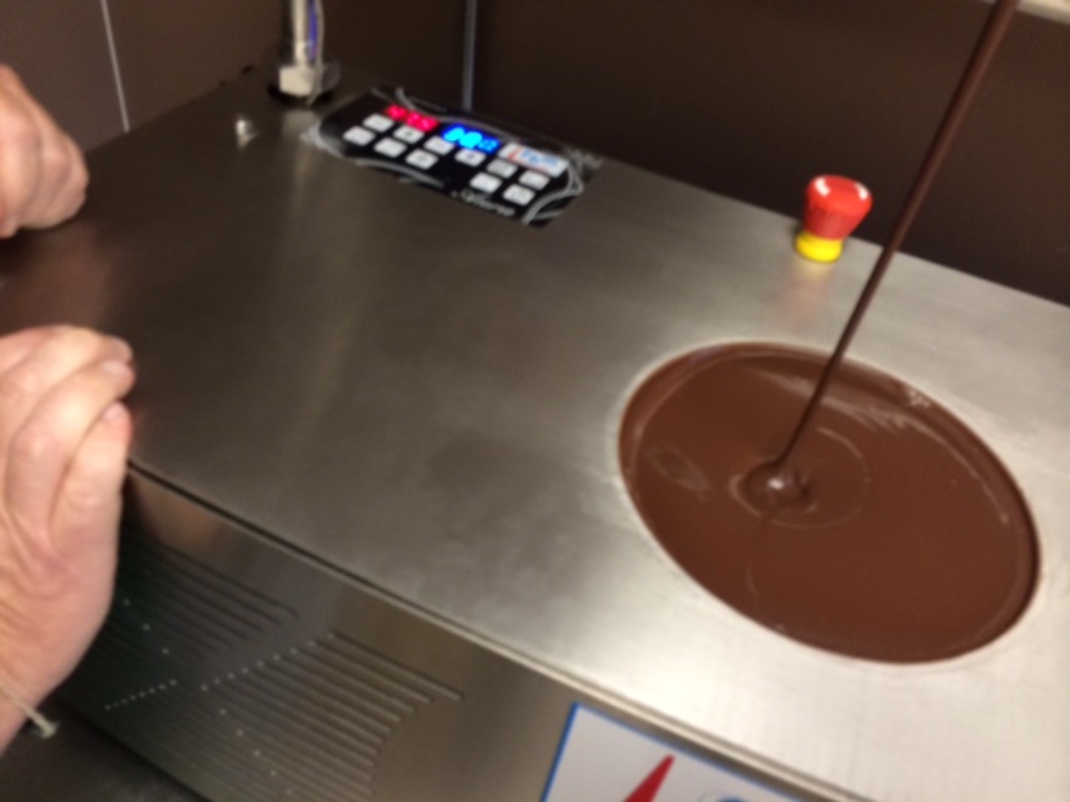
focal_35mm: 30
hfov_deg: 60.0
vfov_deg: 46.8
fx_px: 927
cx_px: 535
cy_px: 401
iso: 64
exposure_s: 1/30
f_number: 2.2
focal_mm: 4.12
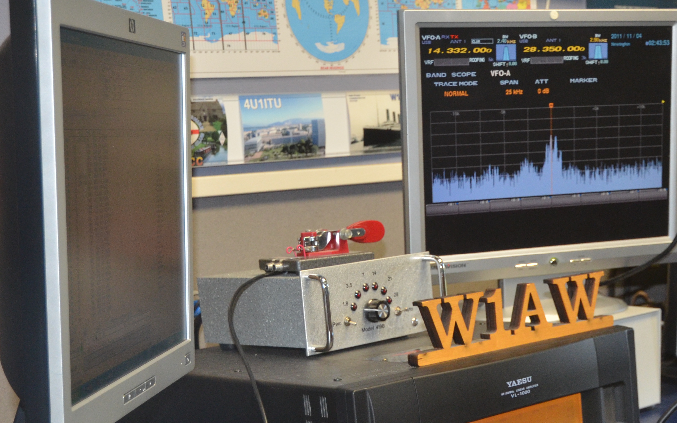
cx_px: 597
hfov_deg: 27.6
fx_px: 1328
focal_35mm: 72
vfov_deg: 18.0
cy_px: 335
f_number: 4.2
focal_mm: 26
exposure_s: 1/60
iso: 800
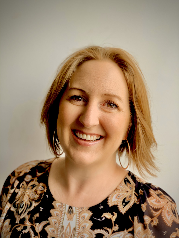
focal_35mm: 52
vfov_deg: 36.8
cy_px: 119
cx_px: 90
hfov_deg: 28.0
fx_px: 359
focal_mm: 6
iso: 20
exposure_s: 1/122
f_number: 2.4
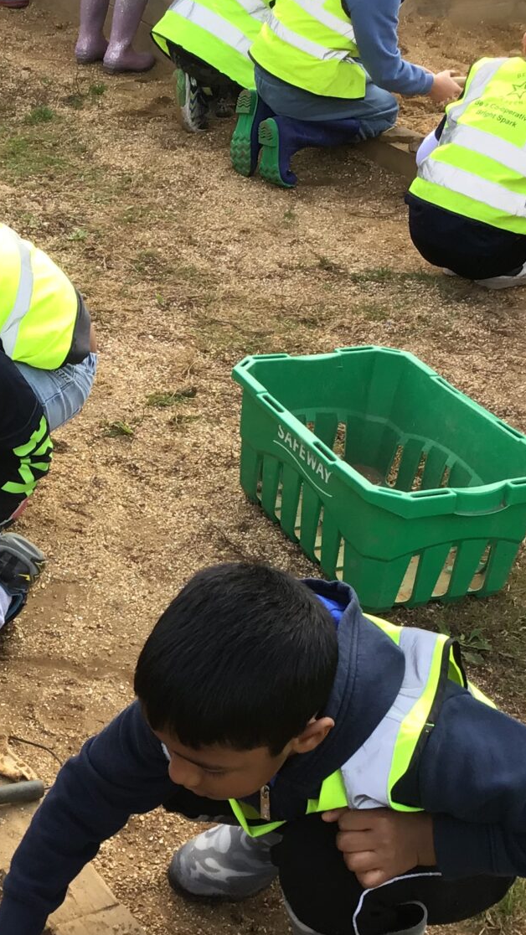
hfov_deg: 18.9
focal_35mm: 62
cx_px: -11
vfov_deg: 33.8
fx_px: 1537
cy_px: 540
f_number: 2.4
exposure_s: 1/224
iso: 25
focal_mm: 3.3
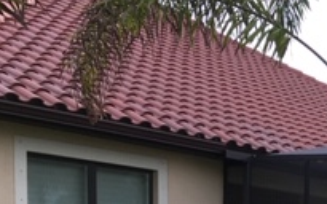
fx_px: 855
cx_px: 475
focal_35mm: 96
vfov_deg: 12.3
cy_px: 379
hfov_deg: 19.2
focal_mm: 4.15
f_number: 2.2
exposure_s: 1/396
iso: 25
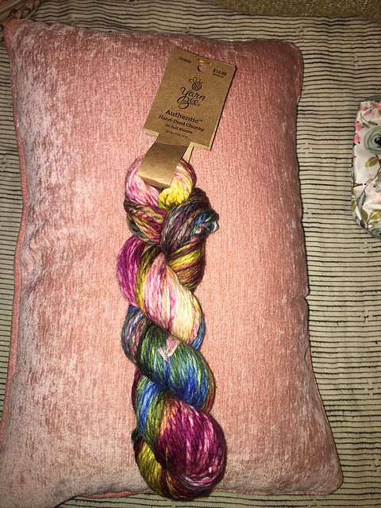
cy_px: 254
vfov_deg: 61.7
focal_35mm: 29
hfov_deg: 48.2
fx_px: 426
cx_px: 190
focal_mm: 4.15
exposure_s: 1/24
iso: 32
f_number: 2.2
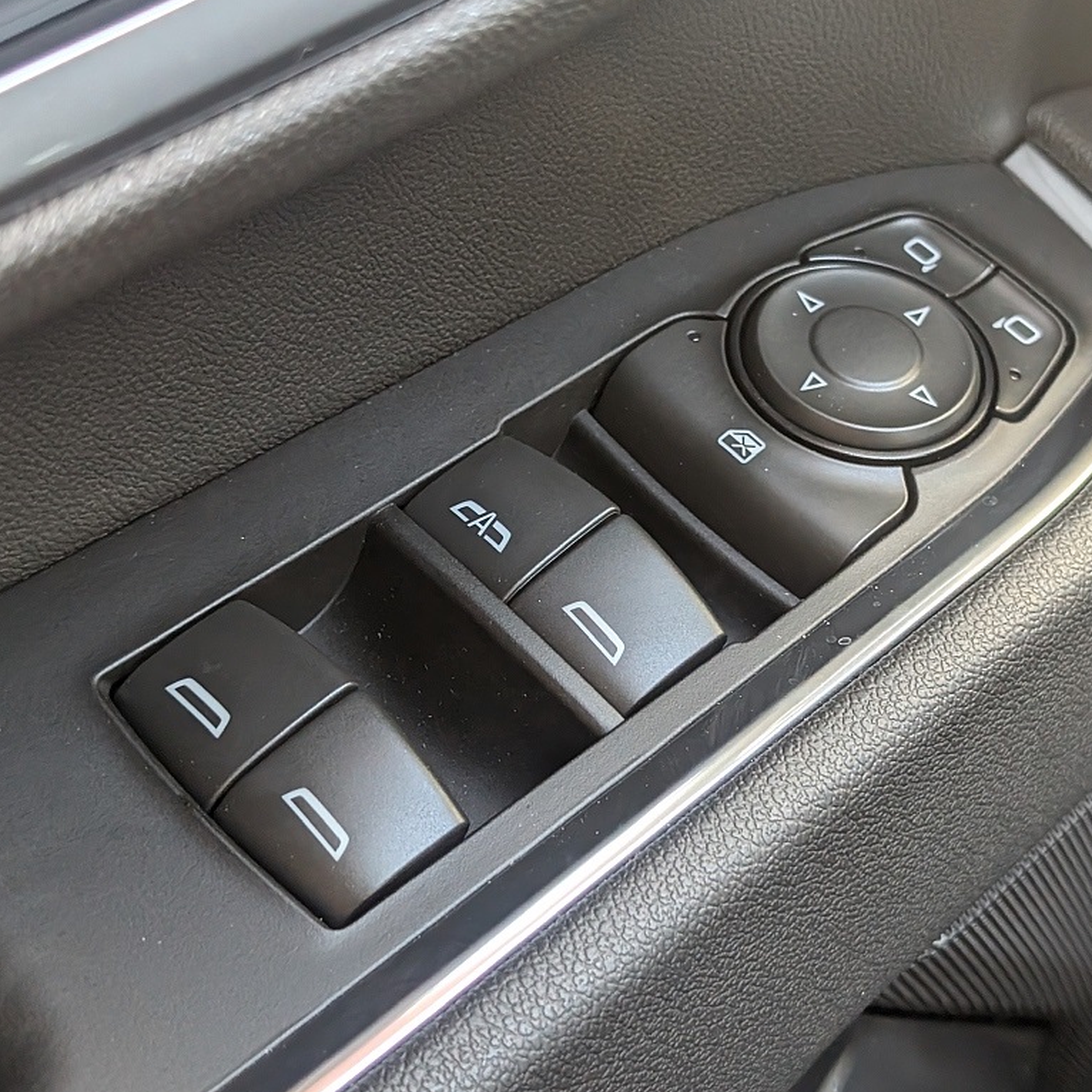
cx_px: 610
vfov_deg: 29.6
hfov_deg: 29.5
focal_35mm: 58
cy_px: 545
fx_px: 2070
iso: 326
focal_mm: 6.9
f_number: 1.68
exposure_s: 1/86.1
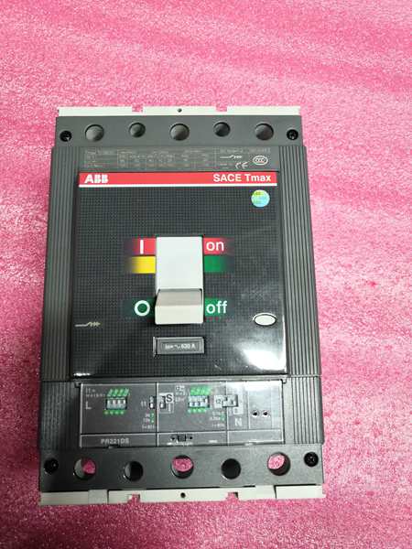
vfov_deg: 65.3
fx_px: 428
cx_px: 206
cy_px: 274
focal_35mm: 27
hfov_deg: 51.4
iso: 320
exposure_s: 1/33.3
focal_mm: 3.95
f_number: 1.8
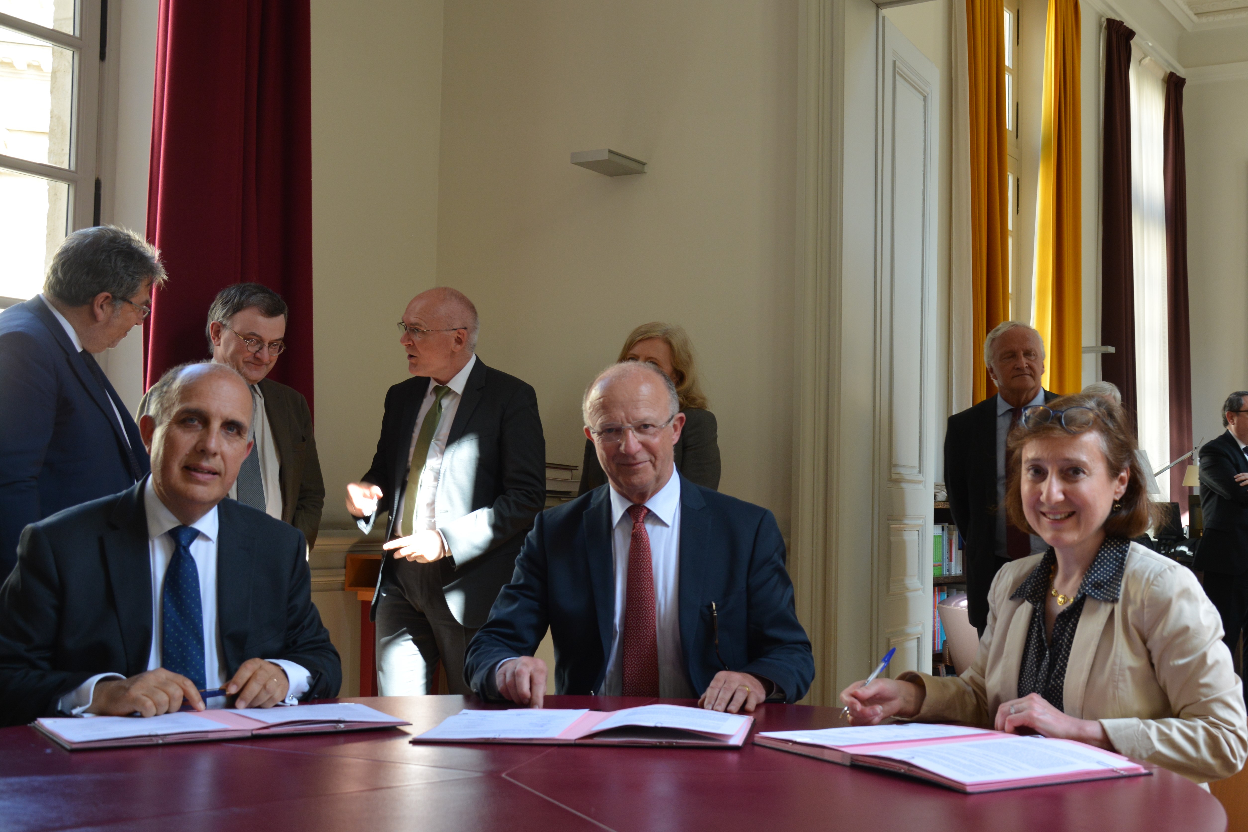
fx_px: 1300
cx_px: 624
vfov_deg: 35.5
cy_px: 416
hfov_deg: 51.3
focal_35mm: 38
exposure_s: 1/60
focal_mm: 25
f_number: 5.6
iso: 450
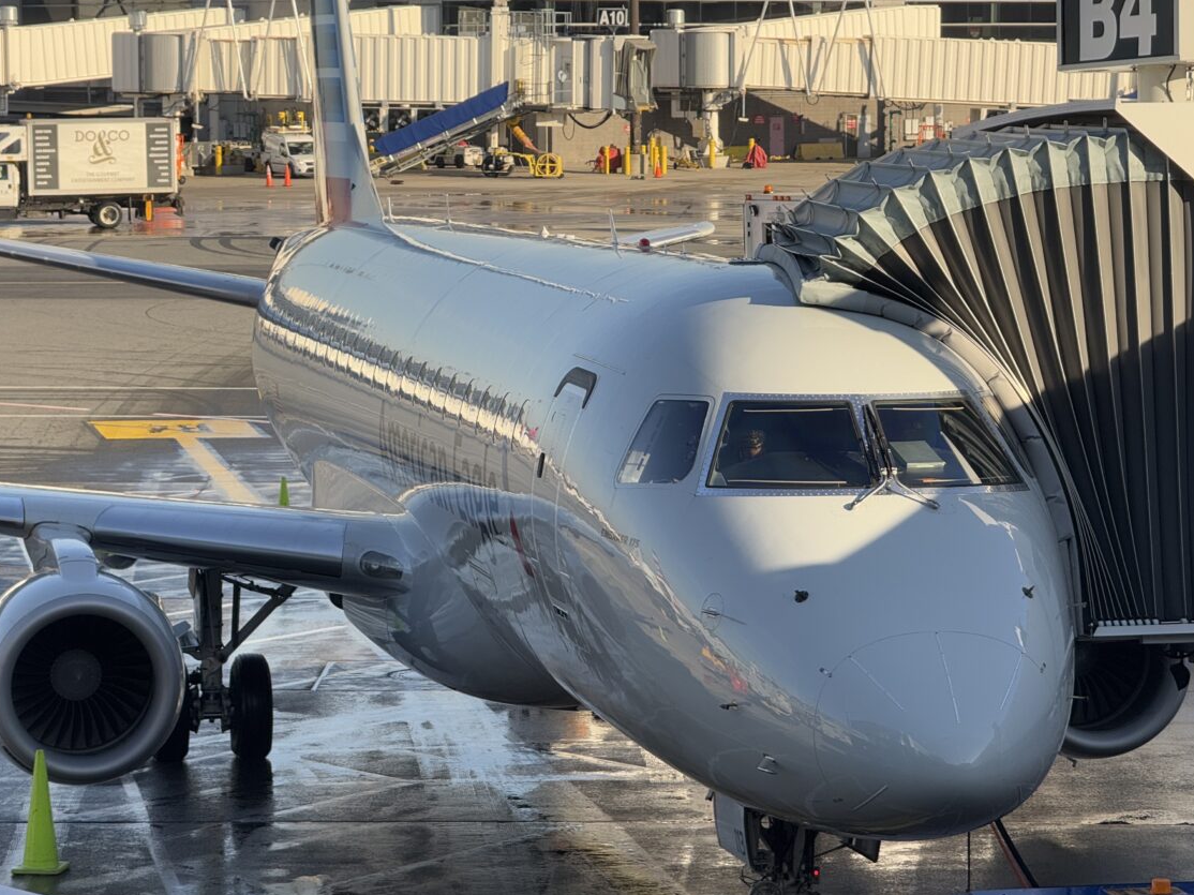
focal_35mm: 125
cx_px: 597
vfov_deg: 11.9
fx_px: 4311
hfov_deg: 15.8
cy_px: 441
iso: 50
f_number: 2.8
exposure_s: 1/416
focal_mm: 15.66
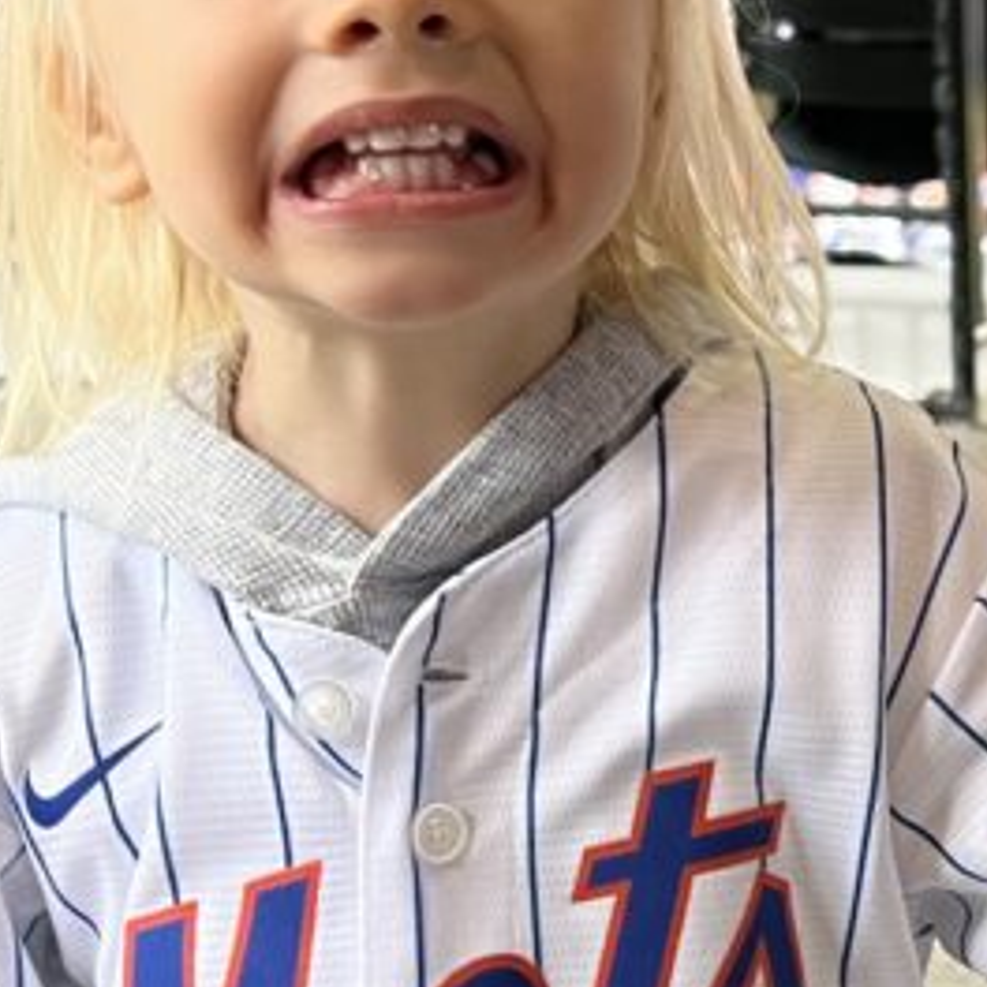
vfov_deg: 18.5
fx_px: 3032
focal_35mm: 94
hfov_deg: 17.5
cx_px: 1215
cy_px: 490
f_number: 1.5
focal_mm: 5.7
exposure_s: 1/60
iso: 160
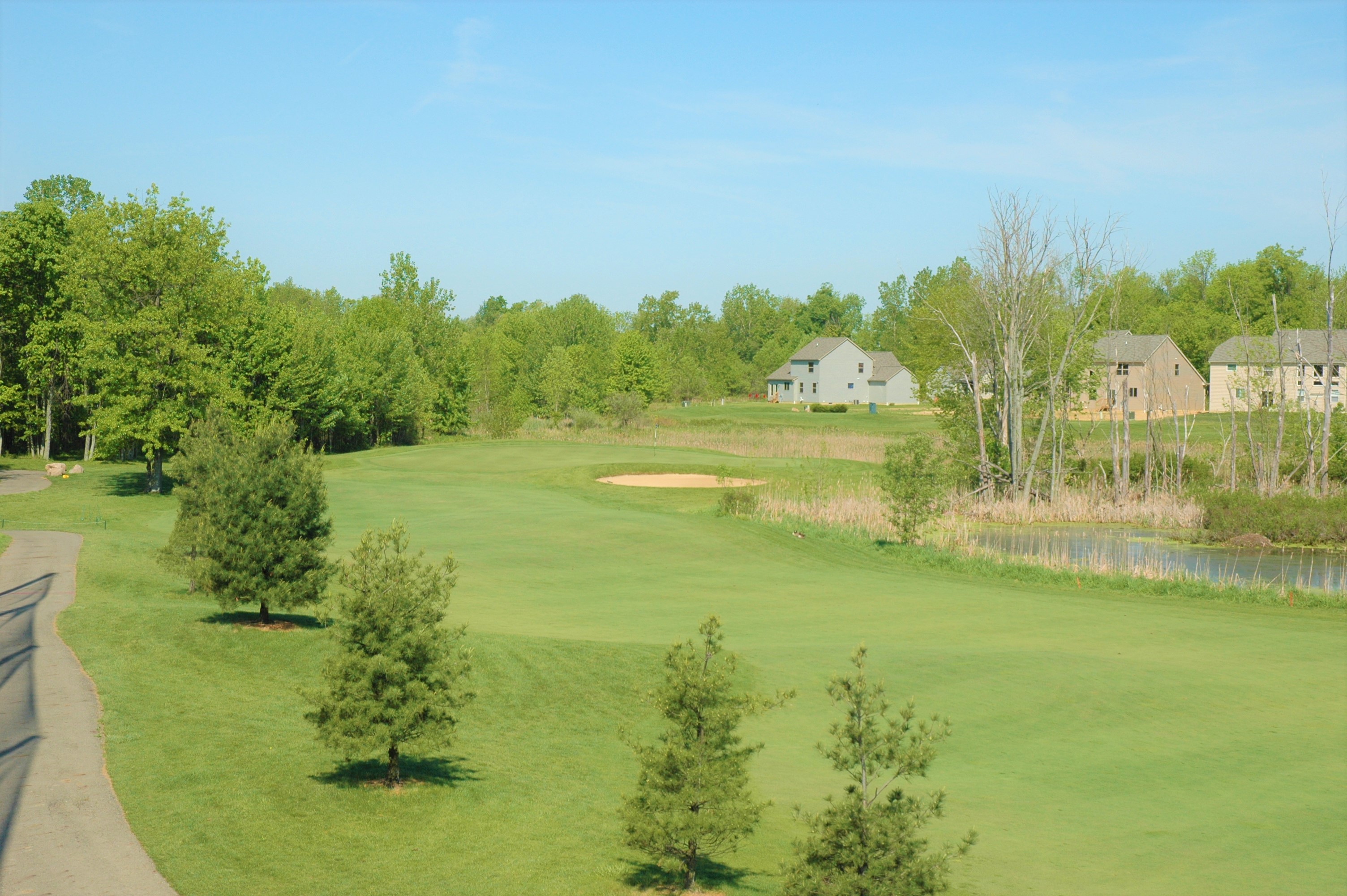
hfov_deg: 30.5
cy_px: 448
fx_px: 2467
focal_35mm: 66
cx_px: 674
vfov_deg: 20.6
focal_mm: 44
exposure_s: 1/320
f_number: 9
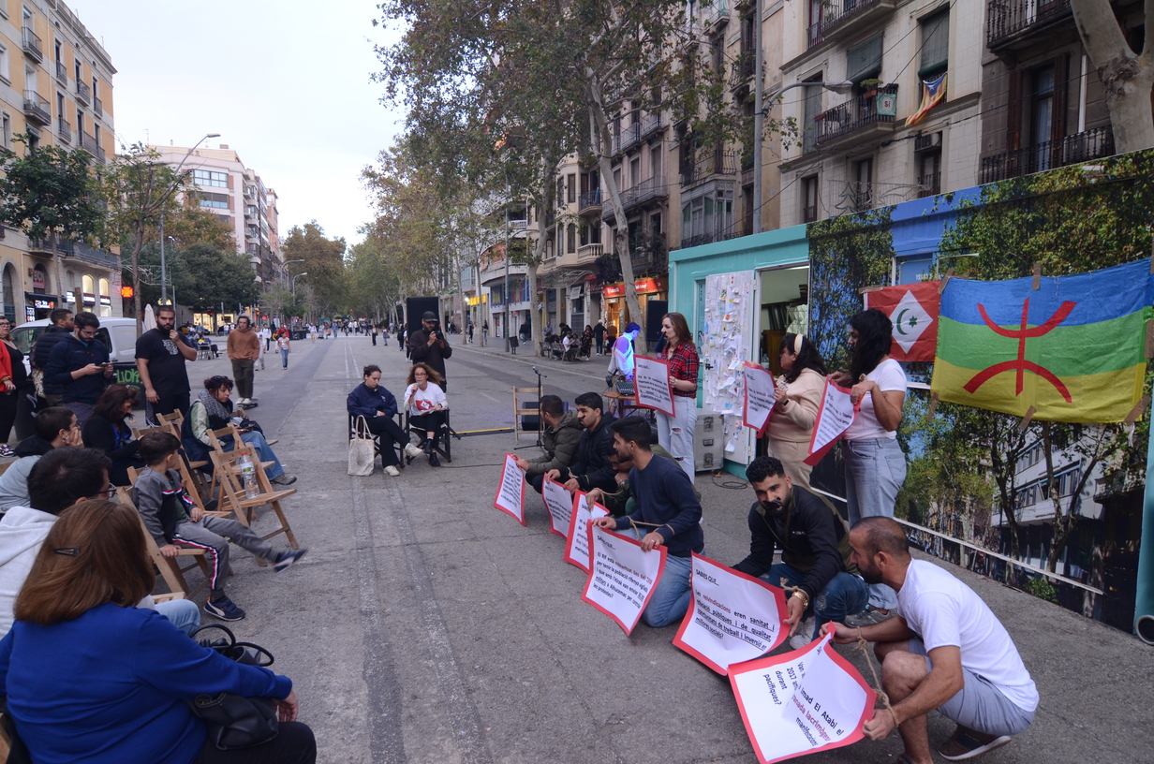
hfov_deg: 81.3
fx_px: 672
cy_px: 382
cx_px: 577
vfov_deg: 59.3
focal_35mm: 21
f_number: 5.6
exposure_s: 1/30
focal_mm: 14
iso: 640
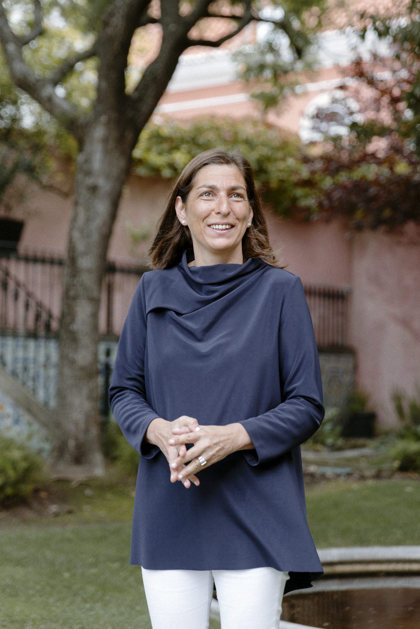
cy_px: 293
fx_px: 1363
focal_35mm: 78
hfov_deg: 17.5
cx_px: 216
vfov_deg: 26.0
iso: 200
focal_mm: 70
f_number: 2.8
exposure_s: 1/200
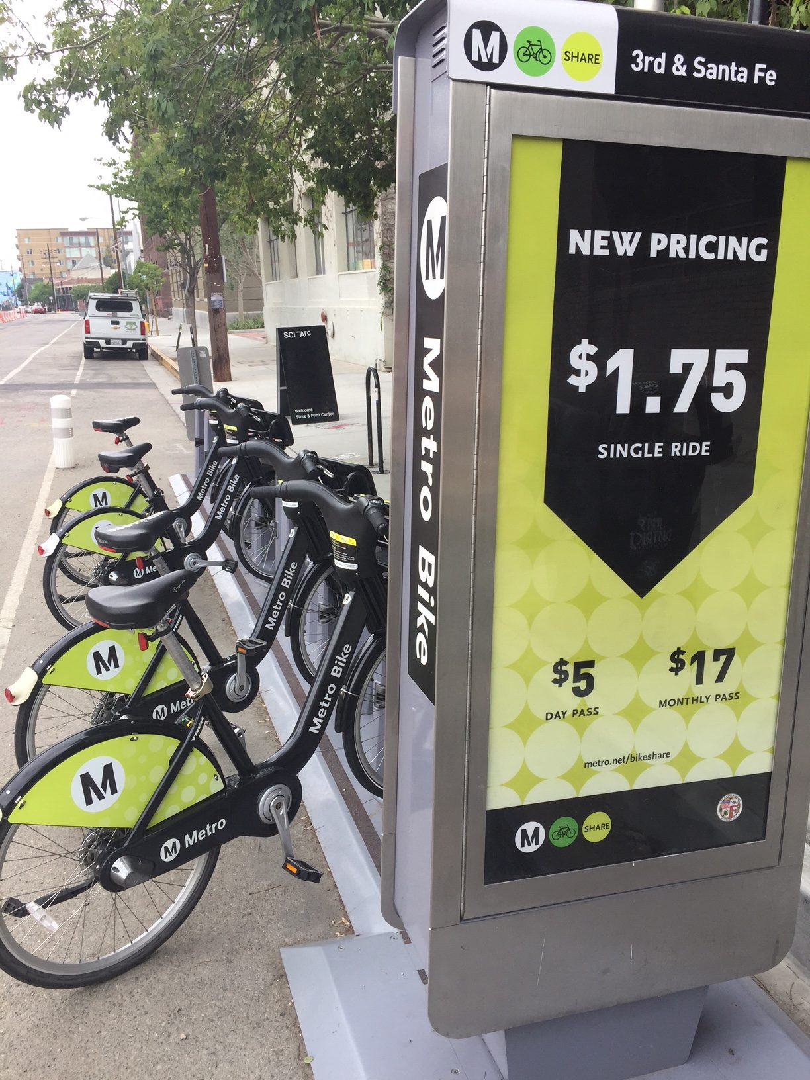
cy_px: 540
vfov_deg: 61.7
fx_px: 905
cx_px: 405
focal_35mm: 29
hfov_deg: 48.2
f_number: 2.2
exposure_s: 1/482
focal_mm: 4.15
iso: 32
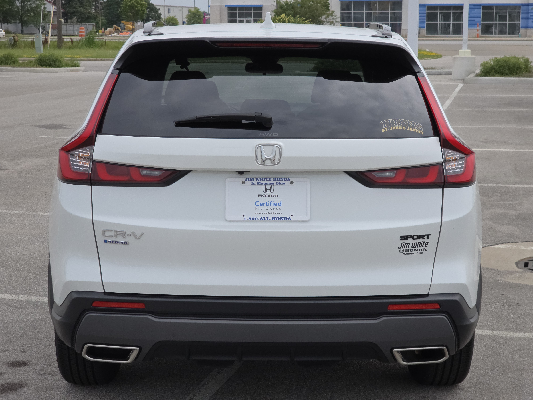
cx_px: 266
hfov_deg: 28.2
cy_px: 200
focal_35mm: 69
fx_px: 1062
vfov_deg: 21.3
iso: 50
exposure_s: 1/2216
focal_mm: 7.9
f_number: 2.4
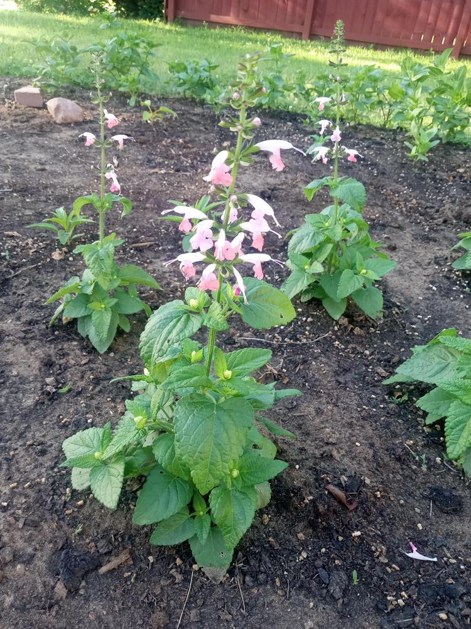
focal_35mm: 28
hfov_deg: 49.7
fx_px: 508
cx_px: 236
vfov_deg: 63.4
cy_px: 314
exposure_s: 1/60
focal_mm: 3.71
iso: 116
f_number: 2.2
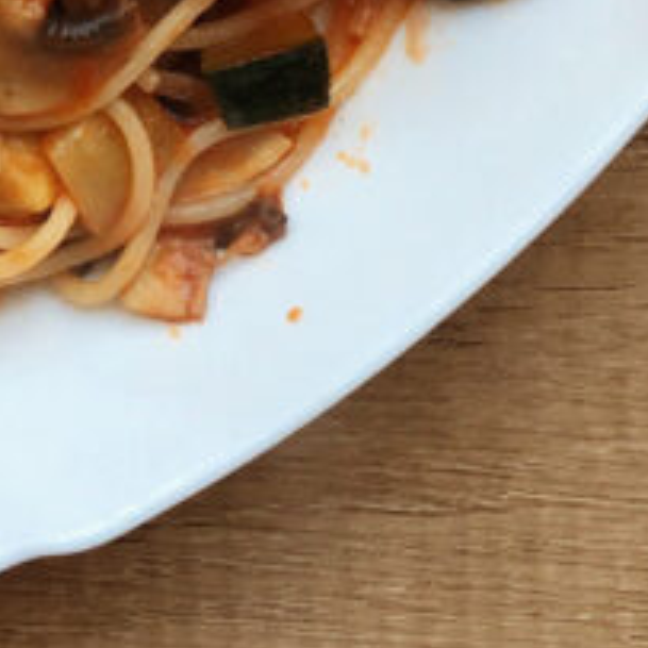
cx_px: -156
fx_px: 2732
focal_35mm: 129
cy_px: -492
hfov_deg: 13.1
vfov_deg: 12.4
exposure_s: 1/50
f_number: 2.2
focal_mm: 4.15
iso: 32
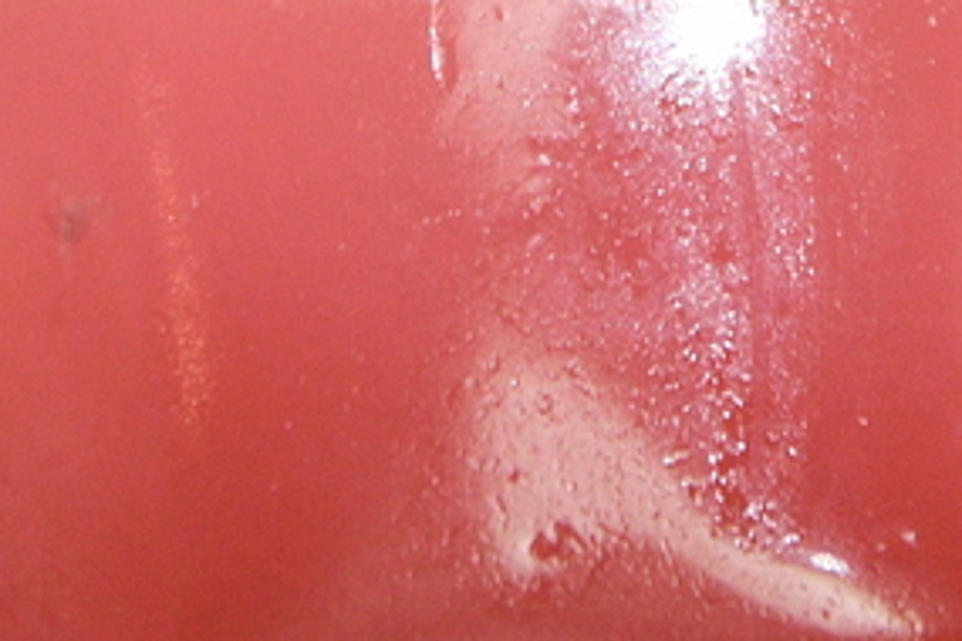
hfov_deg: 0.8
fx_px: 68270
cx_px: 543
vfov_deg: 0.5
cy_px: -499
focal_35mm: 2555
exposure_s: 1/60
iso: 500
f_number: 6.3
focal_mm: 300
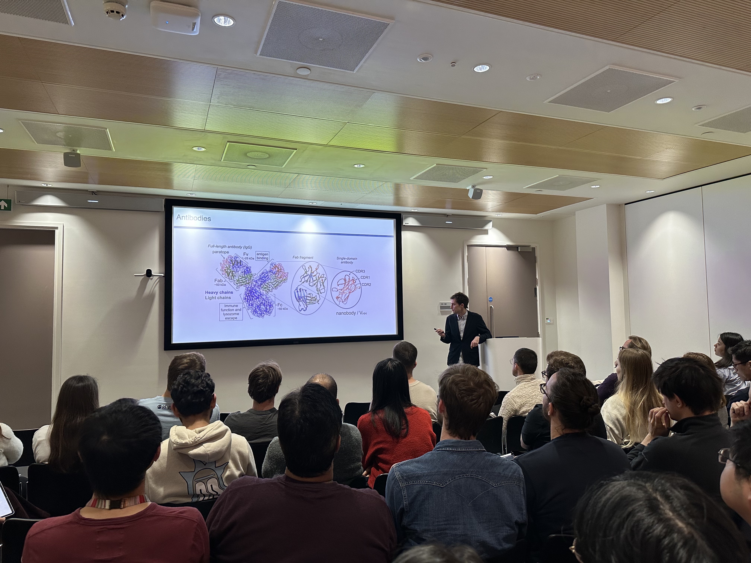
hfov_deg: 71.6
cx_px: 376
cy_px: 282
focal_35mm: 24
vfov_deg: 56.8
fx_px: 521
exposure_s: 1/120
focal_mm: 6.86
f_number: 1.78
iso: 200
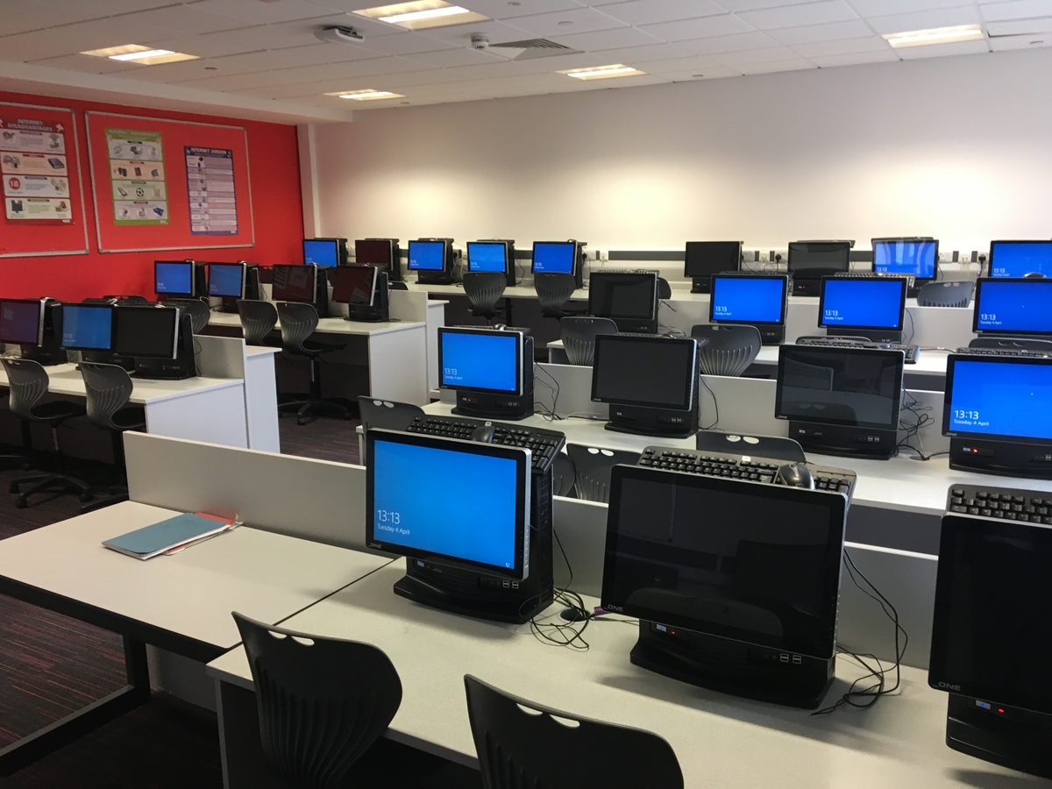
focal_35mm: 29
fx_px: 881
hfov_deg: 61.7
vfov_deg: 48.2
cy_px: 394
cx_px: 526
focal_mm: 4.15
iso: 100
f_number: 2.2
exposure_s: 1/33
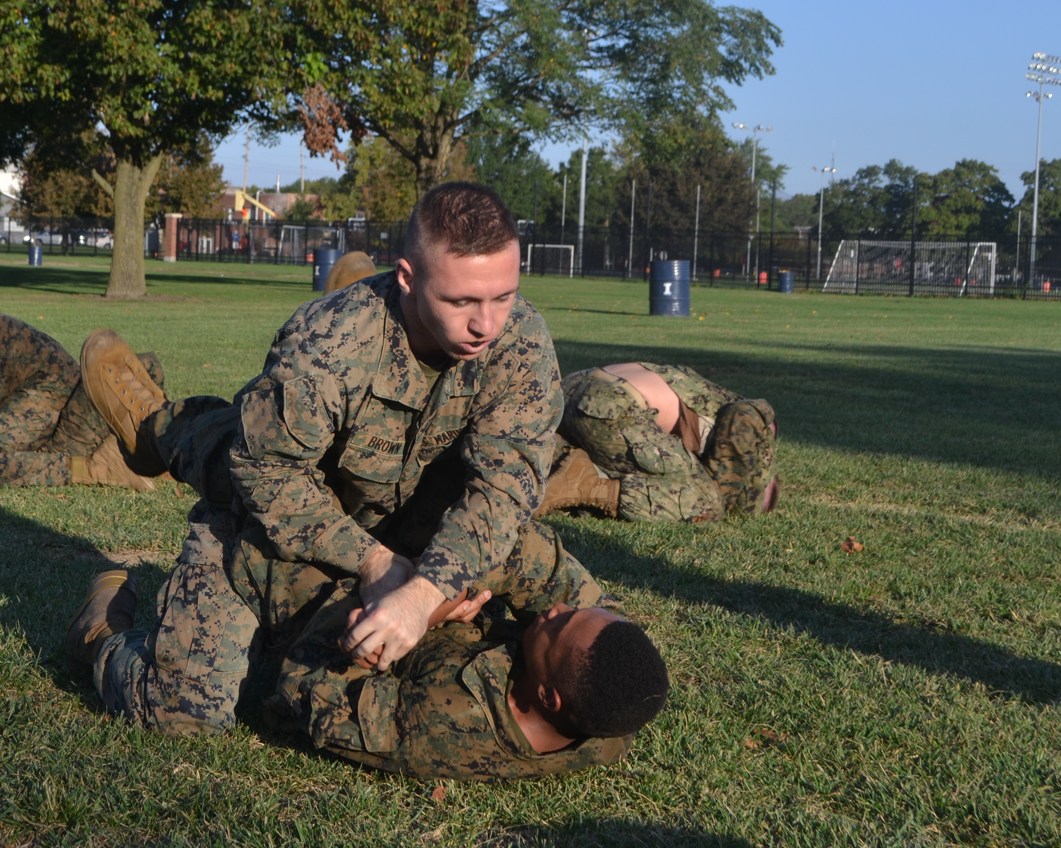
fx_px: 2135
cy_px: 369
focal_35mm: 68
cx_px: 278
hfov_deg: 27.6
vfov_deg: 22.5
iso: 100
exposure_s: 1/200
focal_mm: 32
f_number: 7.1
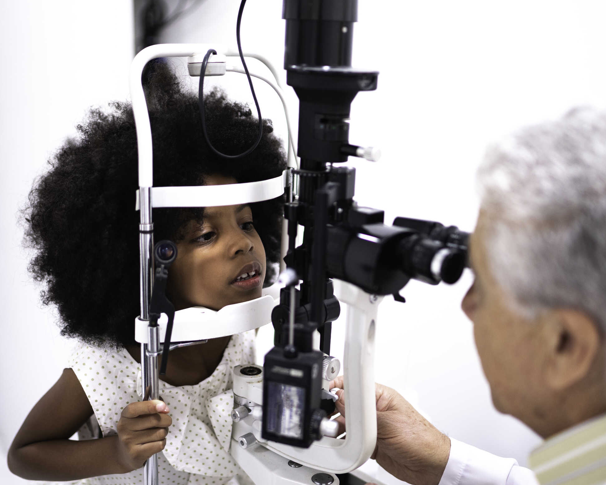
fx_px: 789
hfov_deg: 42.0
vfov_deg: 34.2
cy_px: 246
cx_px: 283
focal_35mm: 44
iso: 640
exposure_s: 1/400
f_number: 1.4
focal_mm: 35
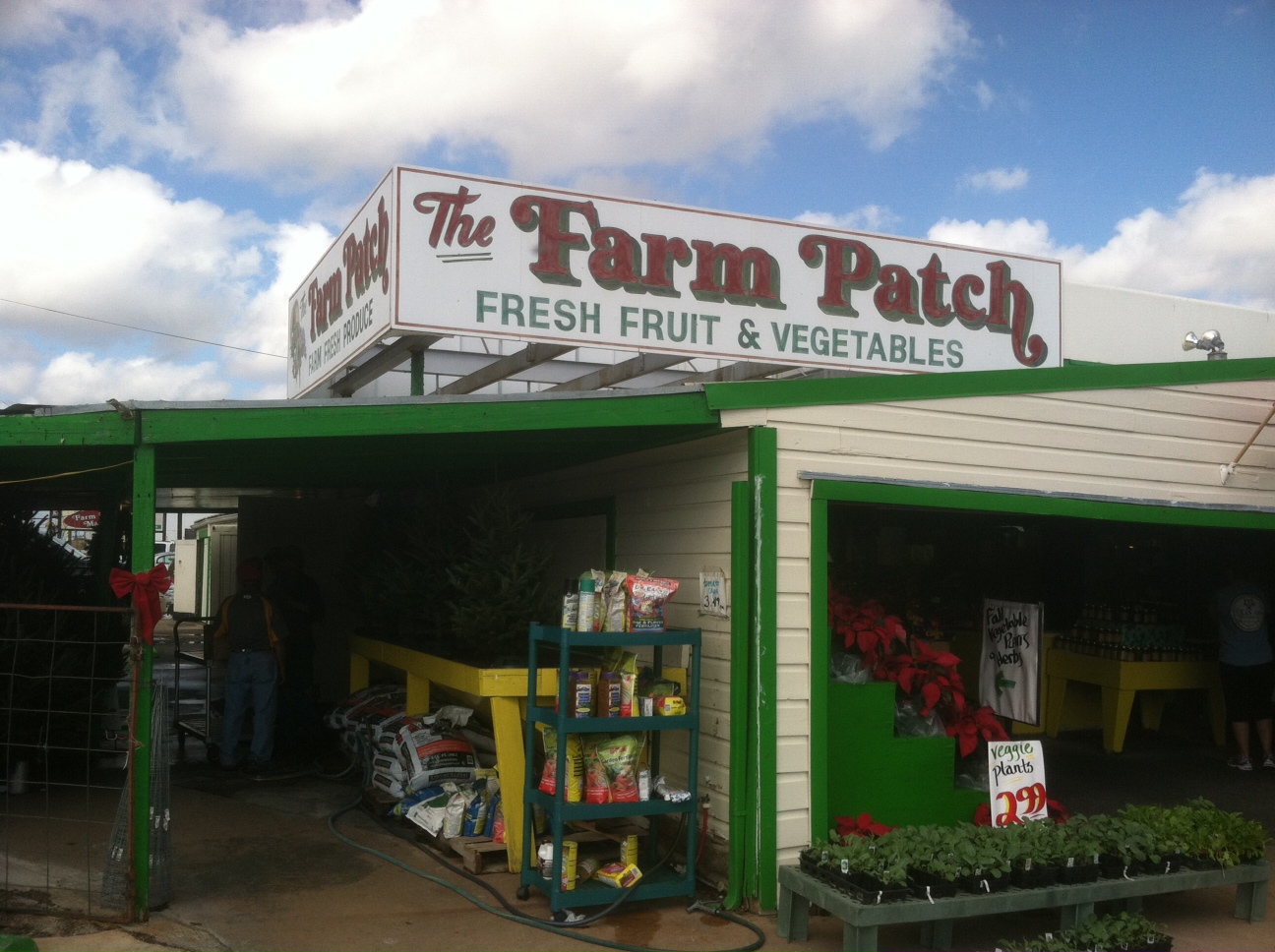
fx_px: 1287
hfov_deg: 52.7
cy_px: 476
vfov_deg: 40.6
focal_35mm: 35
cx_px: 638
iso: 80
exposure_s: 1/1034
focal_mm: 3.85
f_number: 2.8
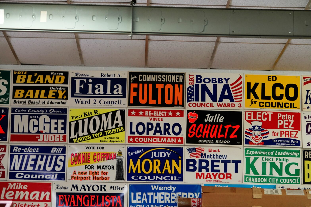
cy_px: 104
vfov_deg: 10.2
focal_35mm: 135
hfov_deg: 15.2
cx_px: 156
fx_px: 1166
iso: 800
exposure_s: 1/15
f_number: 4
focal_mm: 49.51
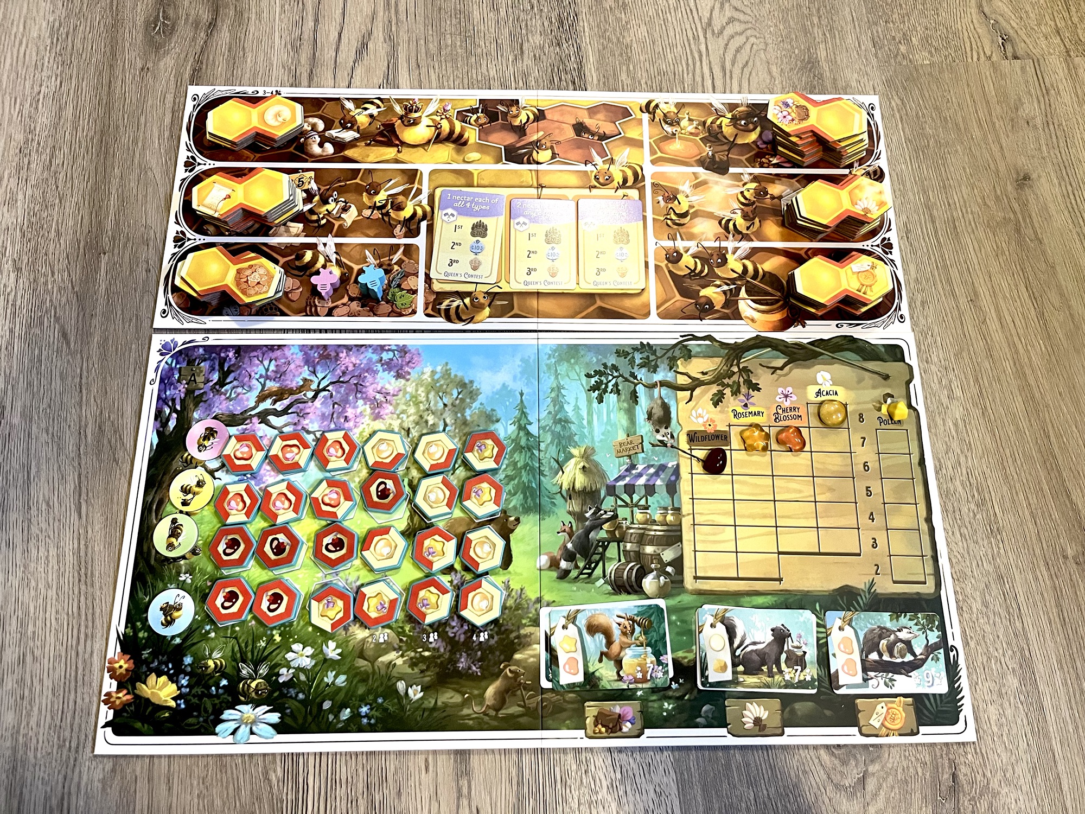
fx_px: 815
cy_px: 407
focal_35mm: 26
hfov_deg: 67.3
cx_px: 542
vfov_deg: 53.1
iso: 320
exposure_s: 1/60
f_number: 1.6
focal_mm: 5.1
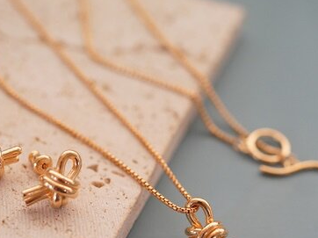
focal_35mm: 85
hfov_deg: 23.0
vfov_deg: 17.2
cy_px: 184
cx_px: 187
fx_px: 780
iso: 1600
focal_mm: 50
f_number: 4
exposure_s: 1/160
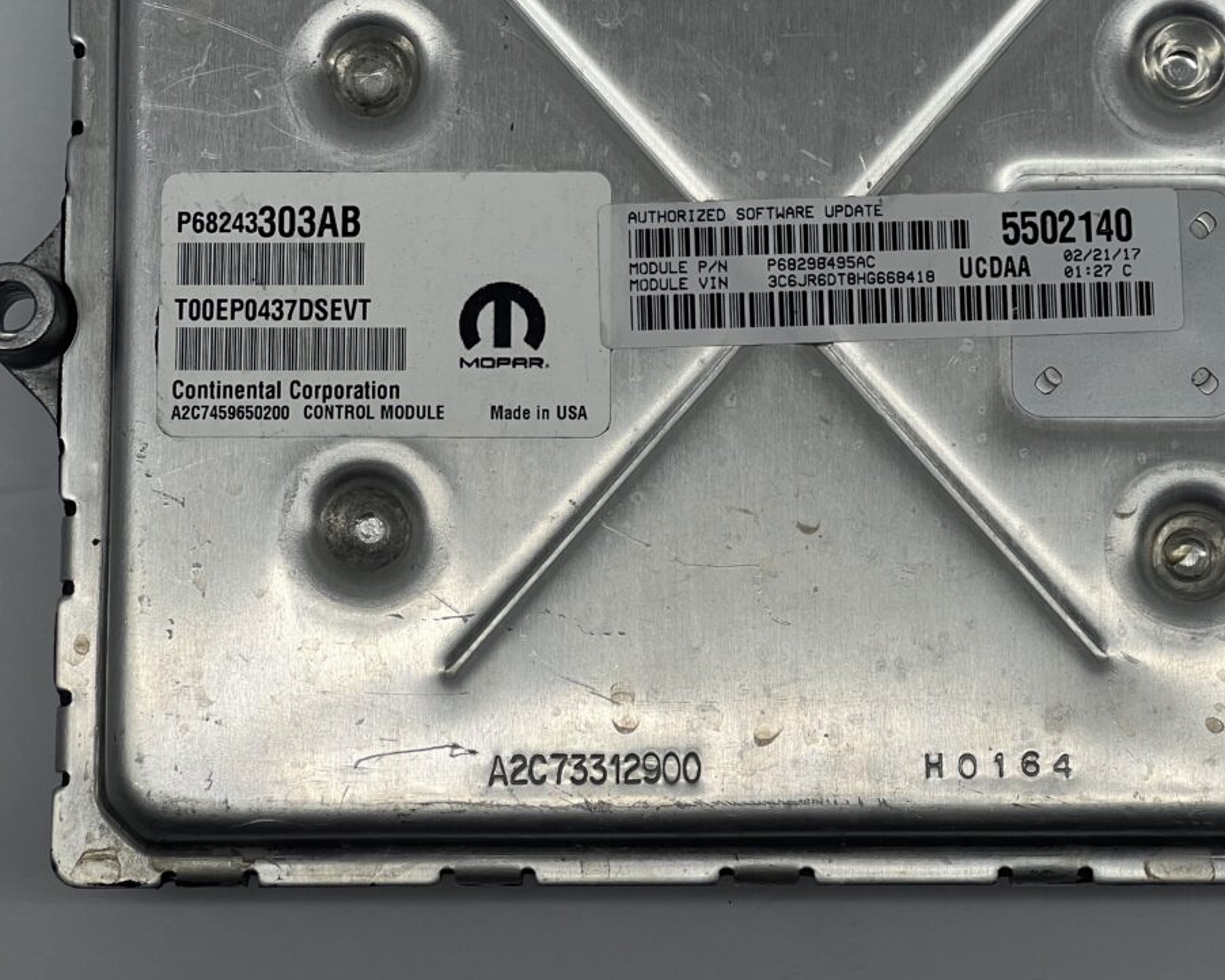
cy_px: 343
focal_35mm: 110
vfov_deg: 14.0
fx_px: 3989
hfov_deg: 17.4
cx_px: 766
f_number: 2.8
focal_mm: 9
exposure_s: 1/120
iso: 50
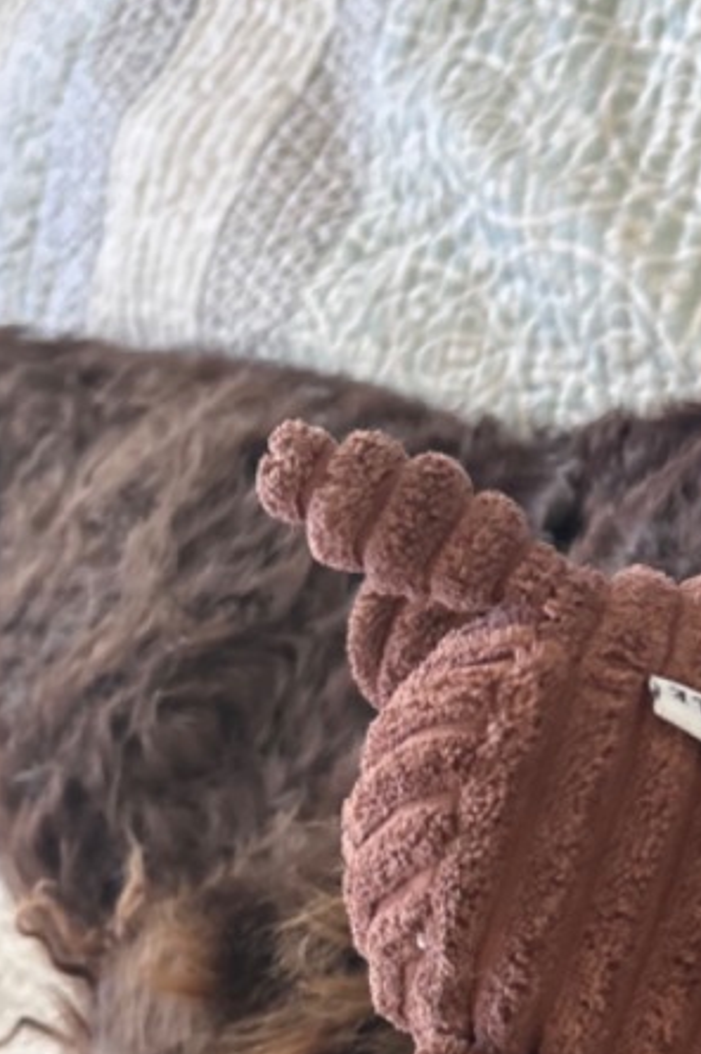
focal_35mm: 73
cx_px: 902
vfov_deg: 27.1
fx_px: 2135
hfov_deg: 17.5
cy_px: 857
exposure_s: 1/61
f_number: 1.5
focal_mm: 5.7
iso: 125
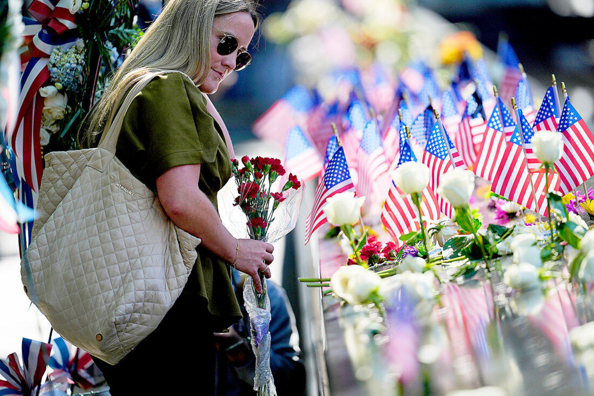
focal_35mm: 300
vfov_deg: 4.6
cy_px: 198
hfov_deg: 6.9
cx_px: 297
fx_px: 4949
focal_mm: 300
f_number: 2.8
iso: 200
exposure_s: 1/1250
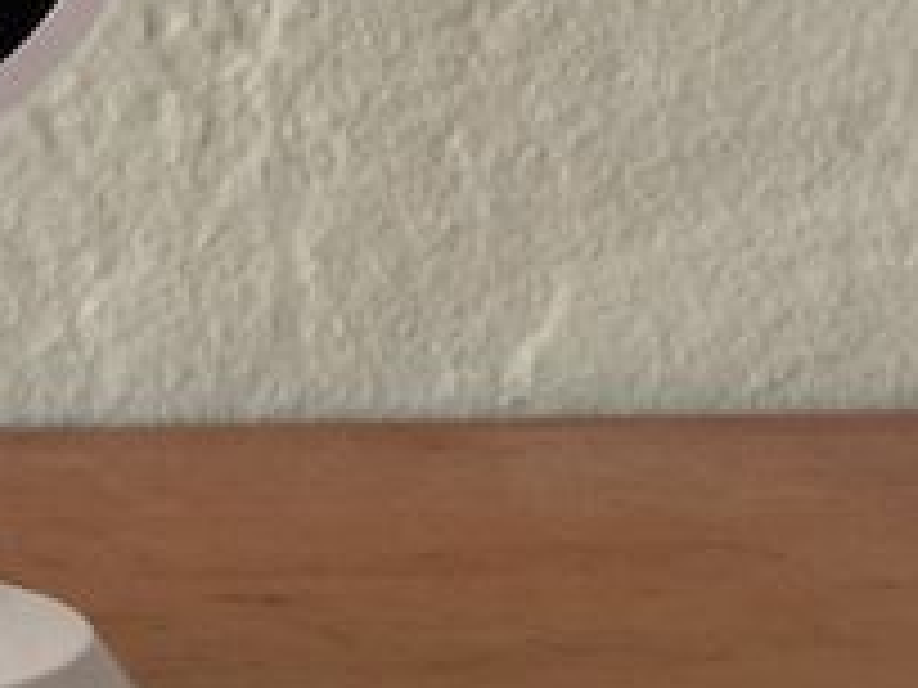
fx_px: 4402
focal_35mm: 166
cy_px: 103
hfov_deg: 11.8
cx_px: -27
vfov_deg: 8.9
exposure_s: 1/30
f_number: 2.4
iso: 100
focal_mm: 6
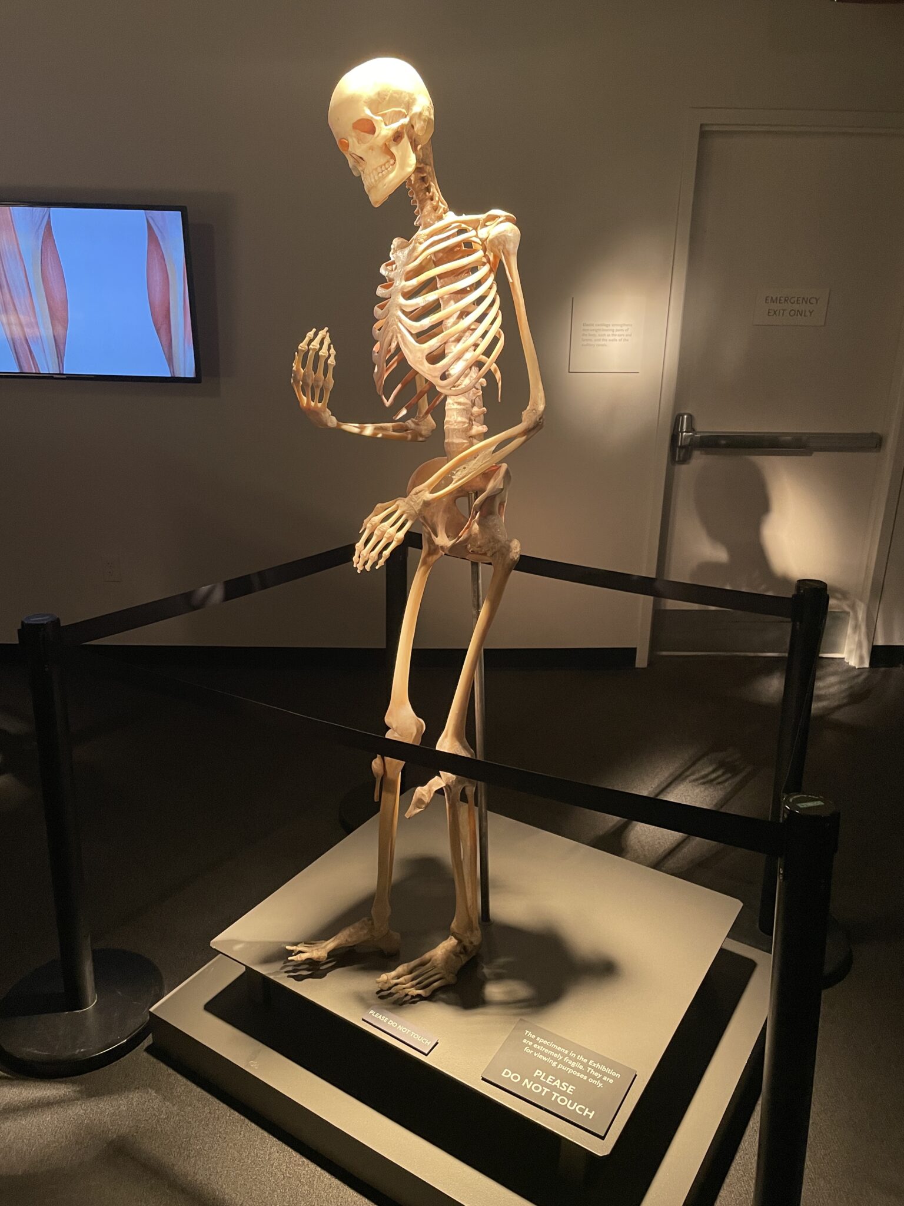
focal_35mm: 26
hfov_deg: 53.1
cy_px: 603
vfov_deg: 67.3
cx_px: 452
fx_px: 905
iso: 160
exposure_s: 1/60
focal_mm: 4.2
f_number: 1.6
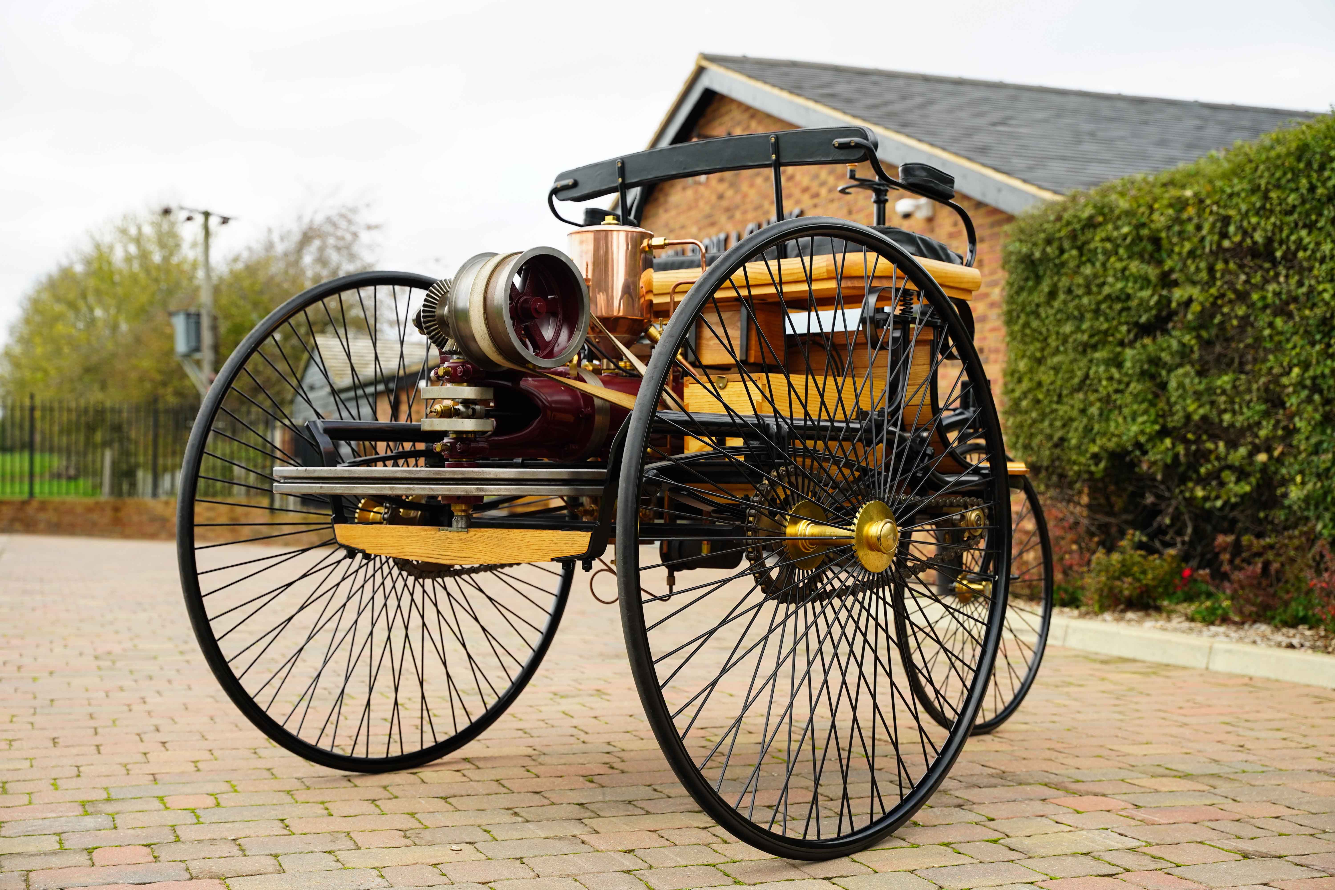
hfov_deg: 43.3
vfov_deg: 29.6
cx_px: 668
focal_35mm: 45
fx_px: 1683
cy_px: 445
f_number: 4
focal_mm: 45.4
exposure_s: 1/200
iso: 640
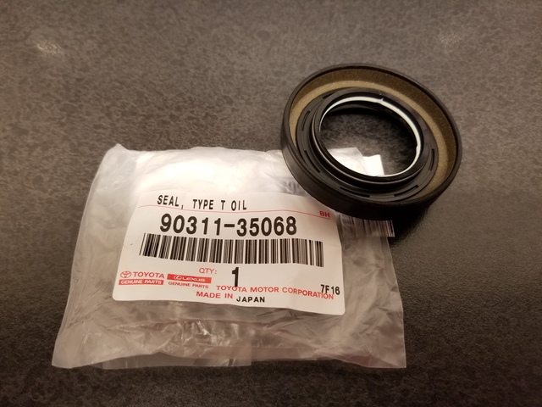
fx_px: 407
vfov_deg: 53.1
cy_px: 204
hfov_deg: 67.3
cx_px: 271
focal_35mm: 26
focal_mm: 4.3
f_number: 1.7
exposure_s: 1/33
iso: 200
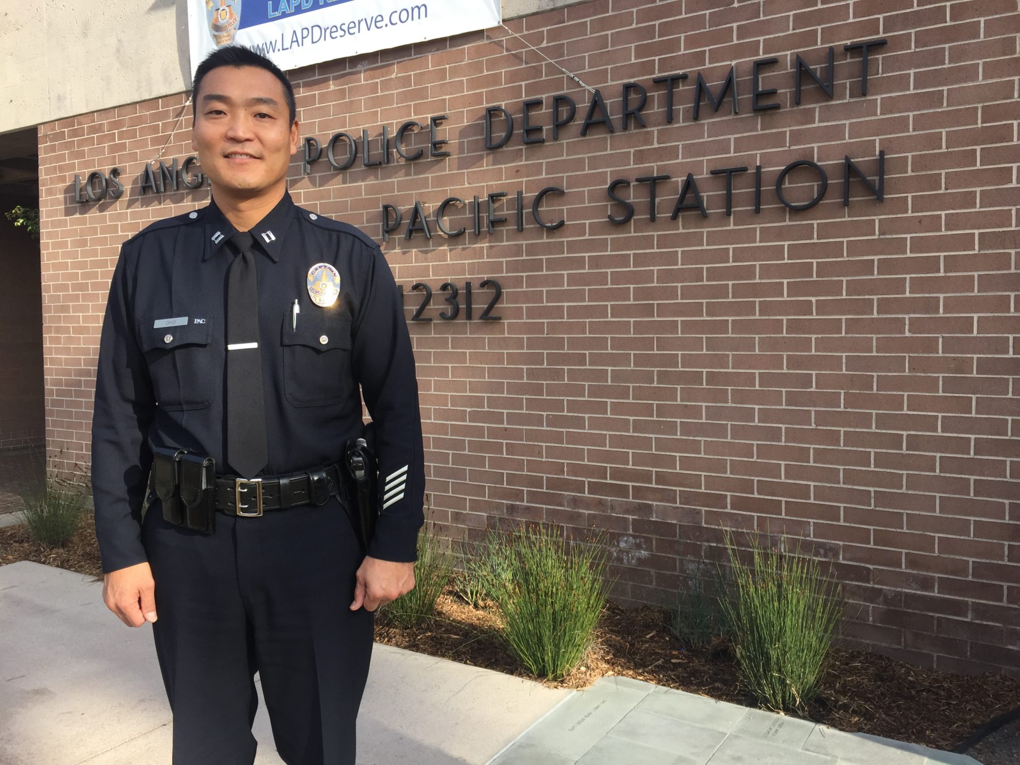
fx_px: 855
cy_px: 382
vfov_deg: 48.2
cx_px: 510
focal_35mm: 29
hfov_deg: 61.7
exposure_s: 1/542
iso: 32
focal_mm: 4.15
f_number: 2.2
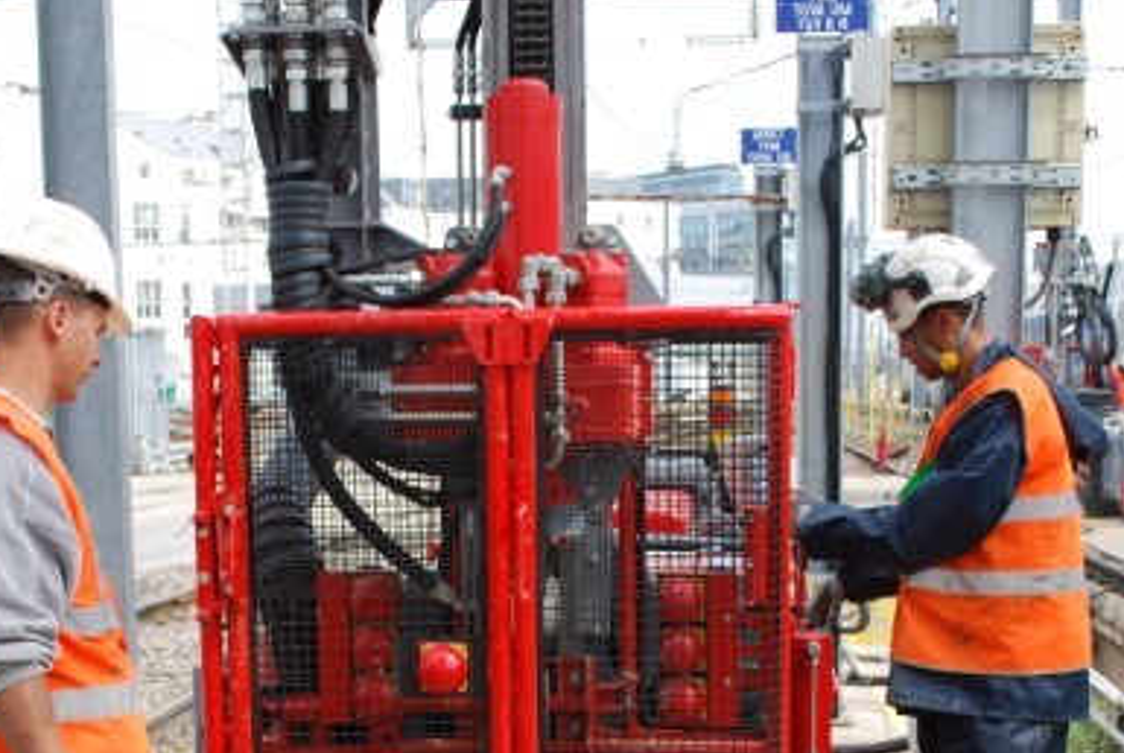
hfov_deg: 30.0
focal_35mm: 67
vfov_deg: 20.0
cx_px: 492
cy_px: 692
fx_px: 2095
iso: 100
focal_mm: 24
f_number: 6.3
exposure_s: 1/160
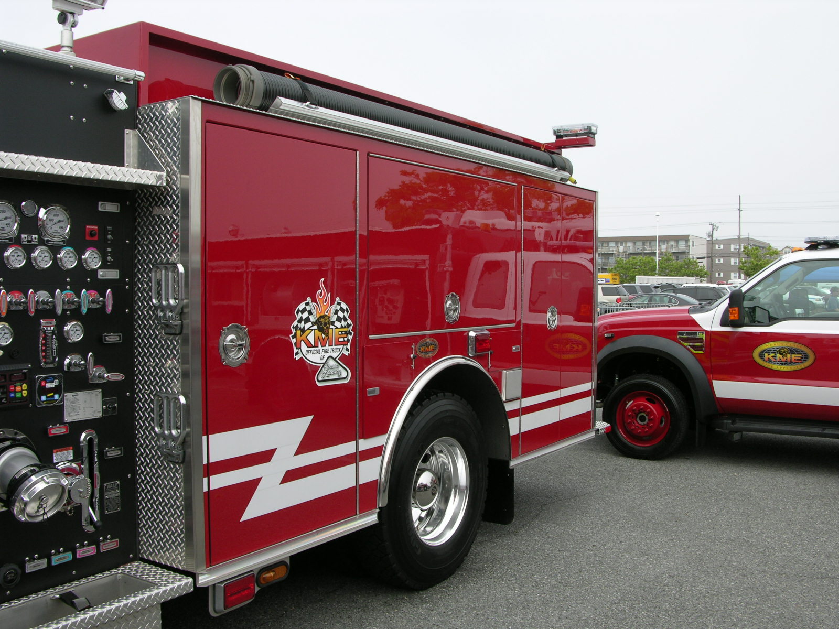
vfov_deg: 40.7
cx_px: 420
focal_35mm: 35
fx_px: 848
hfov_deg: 52.6
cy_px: 314
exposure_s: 1/170
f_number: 6.3
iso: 50
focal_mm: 8.9
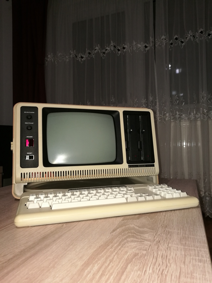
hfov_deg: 51.4
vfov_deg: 65.3
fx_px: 220
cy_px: 142
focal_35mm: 27
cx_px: 106
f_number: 2.2
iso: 200
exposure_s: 1/30
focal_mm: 4.5
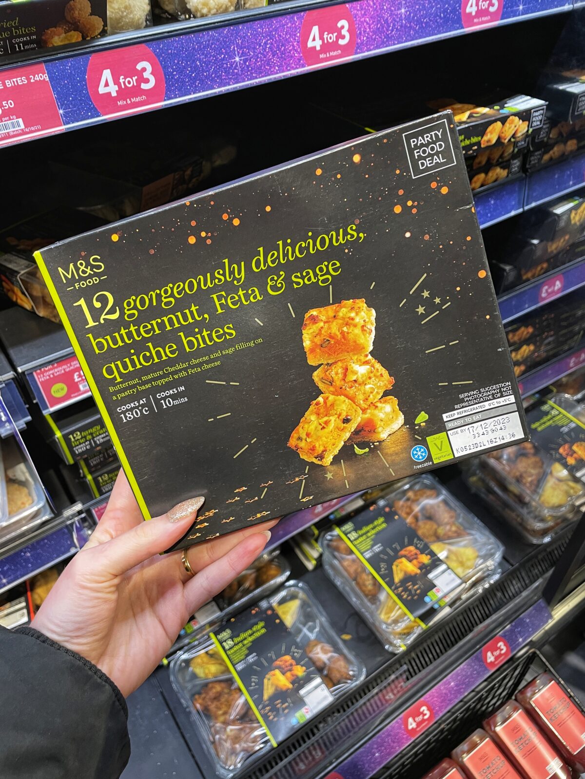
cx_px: 292
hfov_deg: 53.1
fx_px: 586
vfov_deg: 67.3
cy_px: 390
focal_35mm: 26
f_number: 1.6
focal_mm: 4.2
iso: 100
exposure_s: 1/50
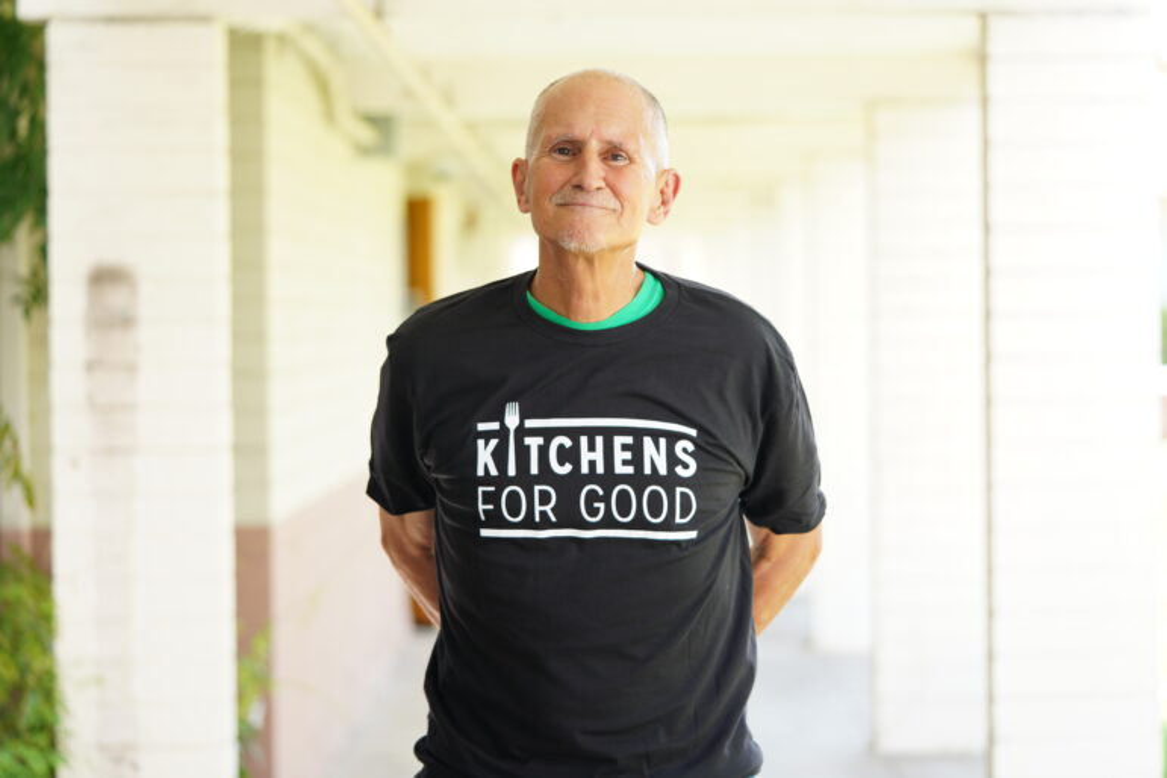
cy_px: 389
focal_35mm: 90
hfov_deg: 22.6
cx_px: 584
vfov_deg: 15.2
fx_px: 2917
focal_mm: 90
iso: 160
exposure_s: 1/100
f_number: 2.8
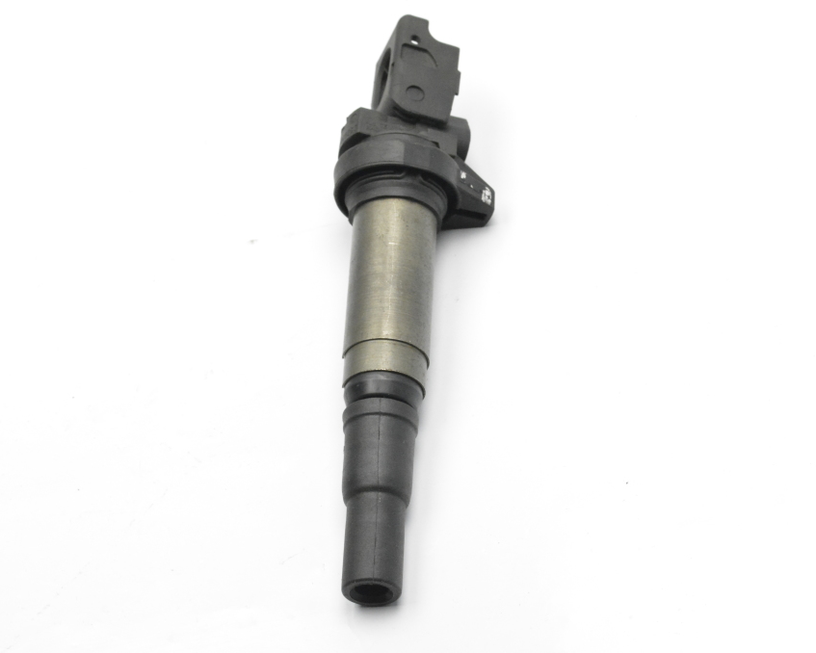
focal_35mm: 94
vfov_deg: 16.4
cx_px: 414
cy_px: 326
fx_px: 2260
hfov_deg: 20.5
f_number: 13
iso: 6400
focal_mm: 55
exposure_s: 1/320
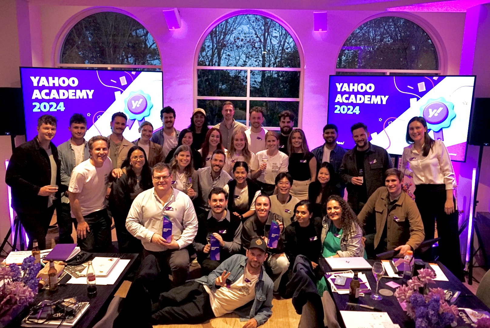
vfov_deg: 45.0
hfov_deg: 63.6
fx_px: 395
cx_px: 245
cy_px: 164
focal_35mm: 29
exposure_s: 1/160
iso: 3200
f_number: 4
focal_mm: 29
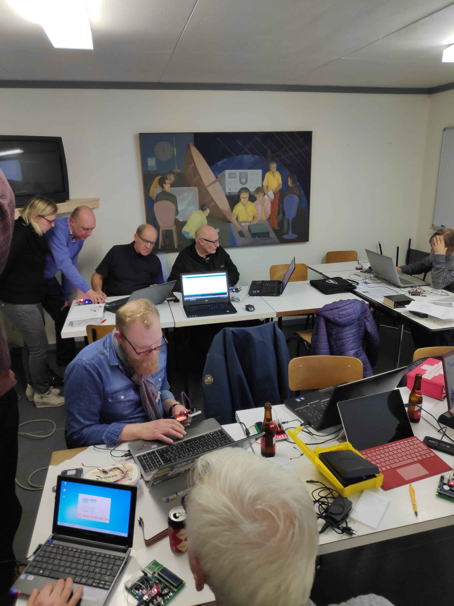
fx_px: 350
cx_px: 227
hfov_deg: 66.0
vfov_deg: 81.7
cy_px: 303
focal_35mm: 20
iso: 310
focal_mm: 3.94
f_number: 1.9
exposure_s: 1/50
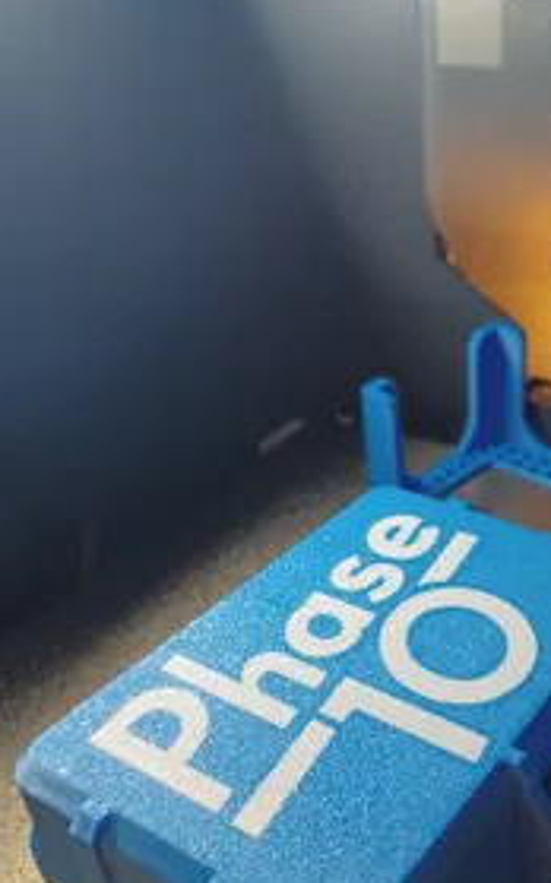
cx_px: 415
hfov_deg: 32.9
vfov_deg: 50.9
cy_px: 570
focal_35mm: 38
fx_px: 914
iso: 1250
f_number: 1.8
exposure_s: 1/20
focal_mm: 4.6
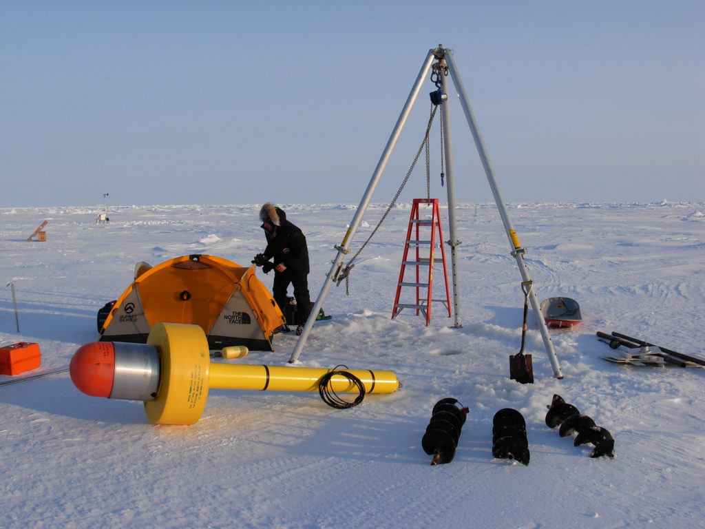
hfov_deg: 49.0
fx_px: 774
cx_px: 352
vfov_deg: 37.7
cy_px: 264
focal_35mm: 38
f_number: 4.9
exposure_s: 1/609
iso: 79
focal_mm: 6.3
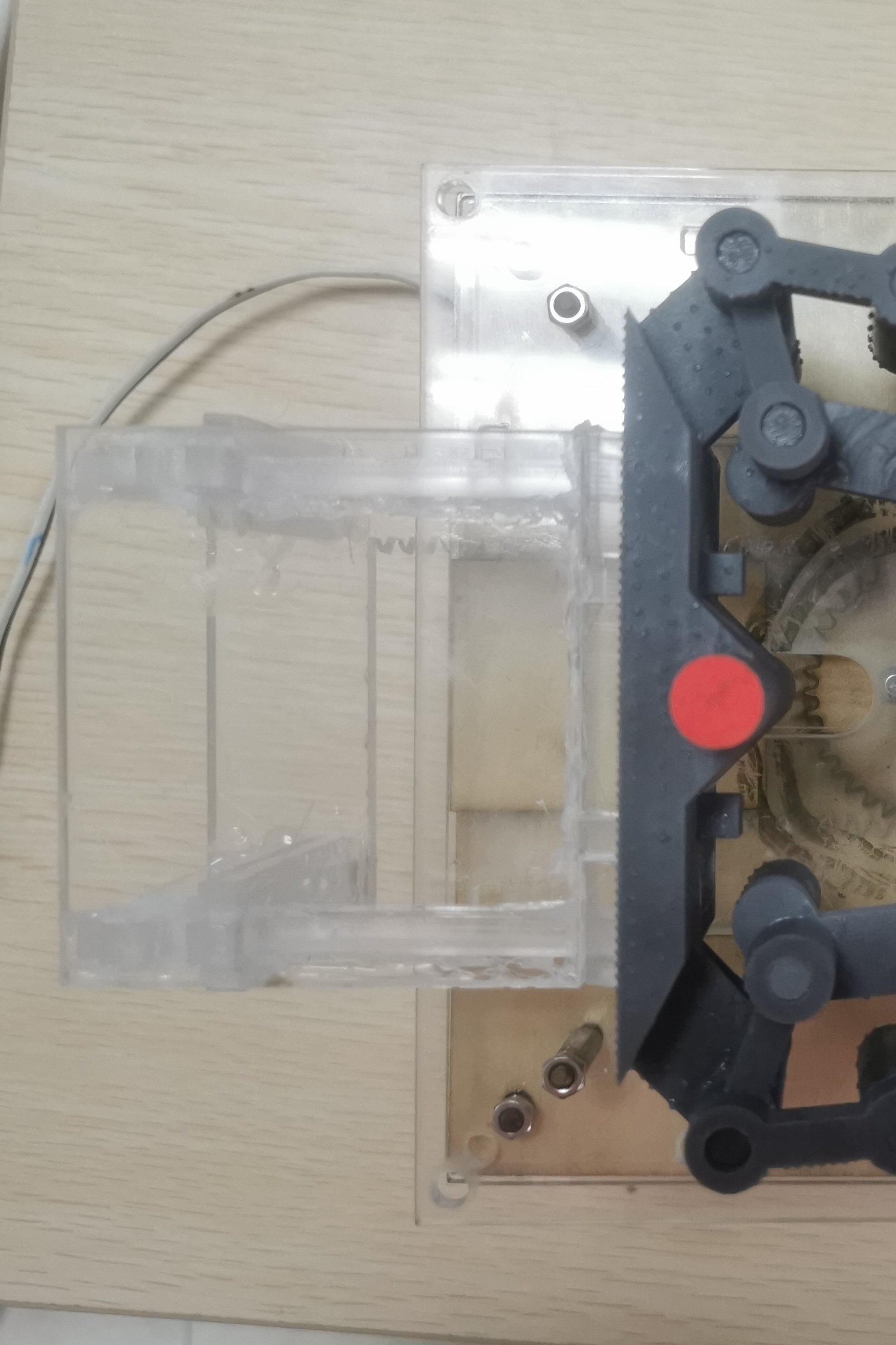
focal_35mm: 39
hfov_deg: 31.6
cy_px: 648
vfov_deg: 49.5
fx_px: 1456
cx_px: 895
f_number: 1.8
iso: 250
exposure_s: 1/100
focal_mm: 5.58
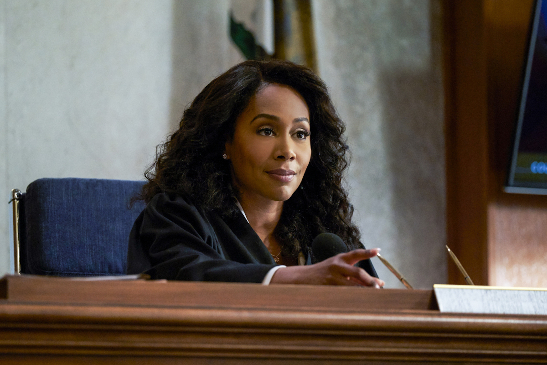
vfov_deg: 6.5
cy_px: 182
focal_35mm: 210
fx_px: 3191
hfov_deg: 9.8
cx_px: 274
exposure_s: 1/250
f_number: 2.8
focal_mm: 140
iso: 4000
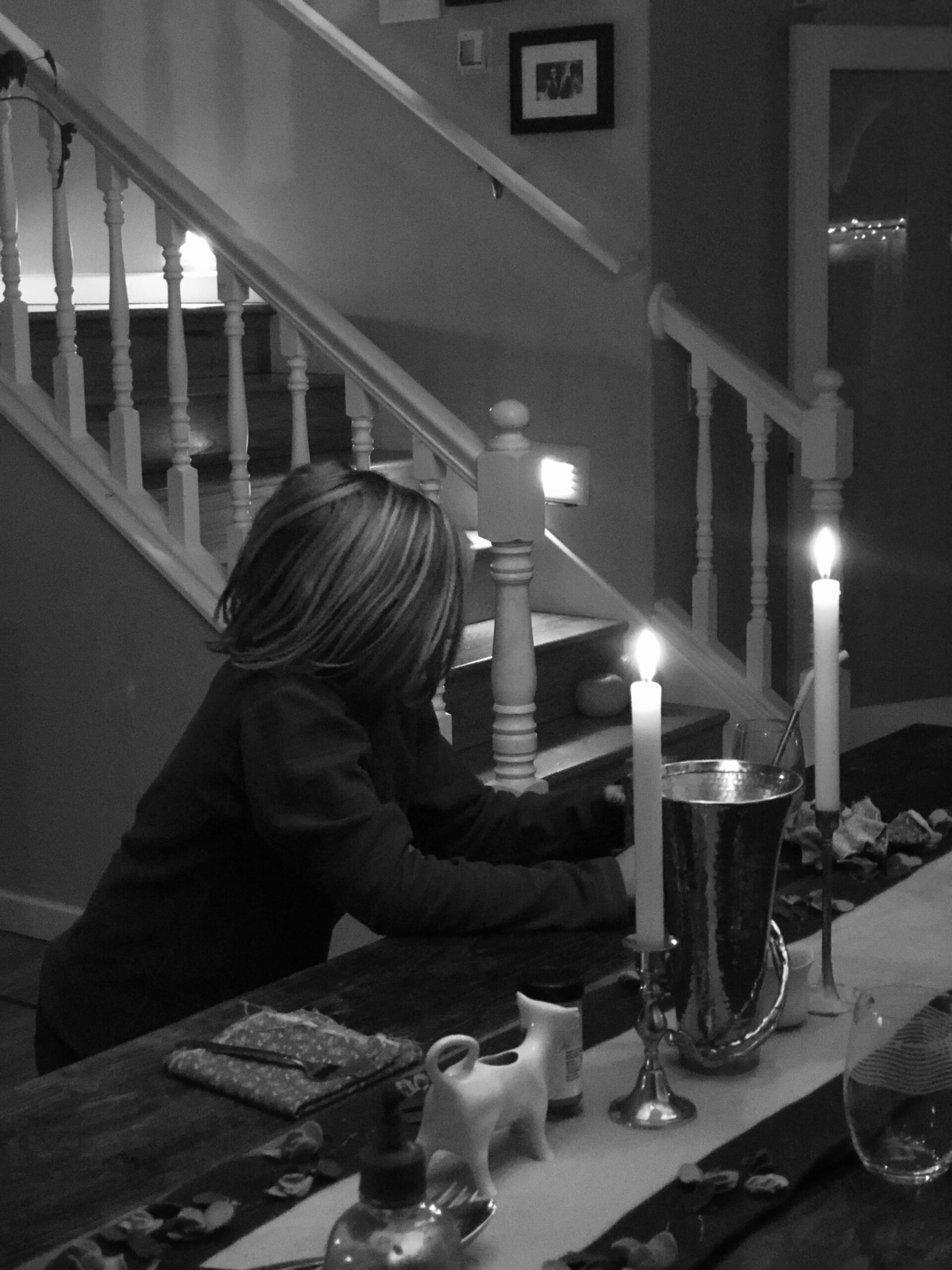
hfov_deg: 25.7
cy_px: 635
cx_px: 476
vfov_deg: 33.8
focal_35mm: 57
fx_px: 2090
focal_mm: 6.6
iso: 1250
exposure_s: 1/30
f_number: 2.8
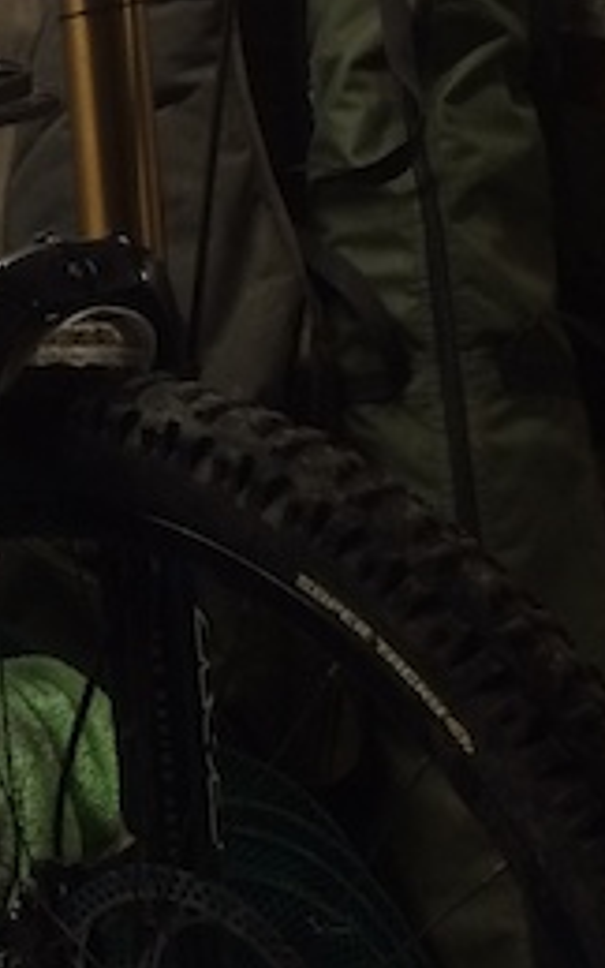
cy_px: 400
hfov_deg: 13.6
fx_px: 2505
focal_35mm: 95
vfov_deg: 21.8
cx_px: 19
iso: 64
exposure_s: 1/33
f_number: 2.2
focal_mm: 4.15
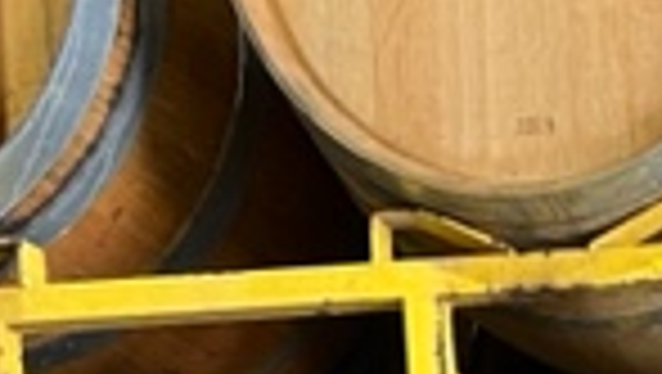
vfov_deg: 8.6
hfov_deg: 15.7
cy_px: 1036
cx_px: 1054
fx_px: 2161
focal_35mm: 123
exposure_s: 1/60
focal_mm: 5.7
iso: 125
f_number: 1.5
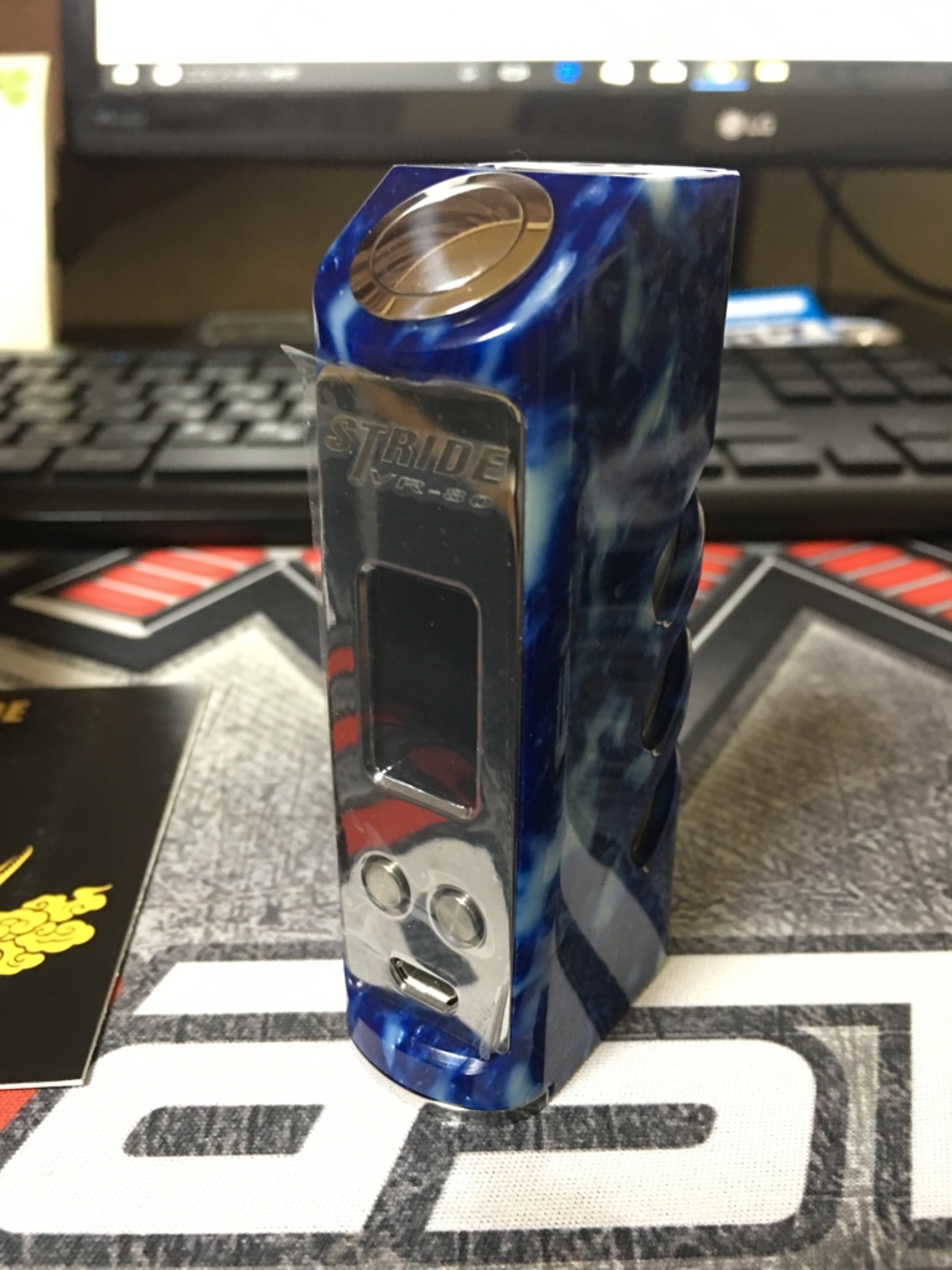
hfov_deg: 48.2
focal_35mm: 29
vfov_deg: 61.7
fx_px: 1063
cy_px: 635
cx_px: 476
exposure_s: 1/4
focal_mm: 4.15
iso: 50
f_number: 2.2
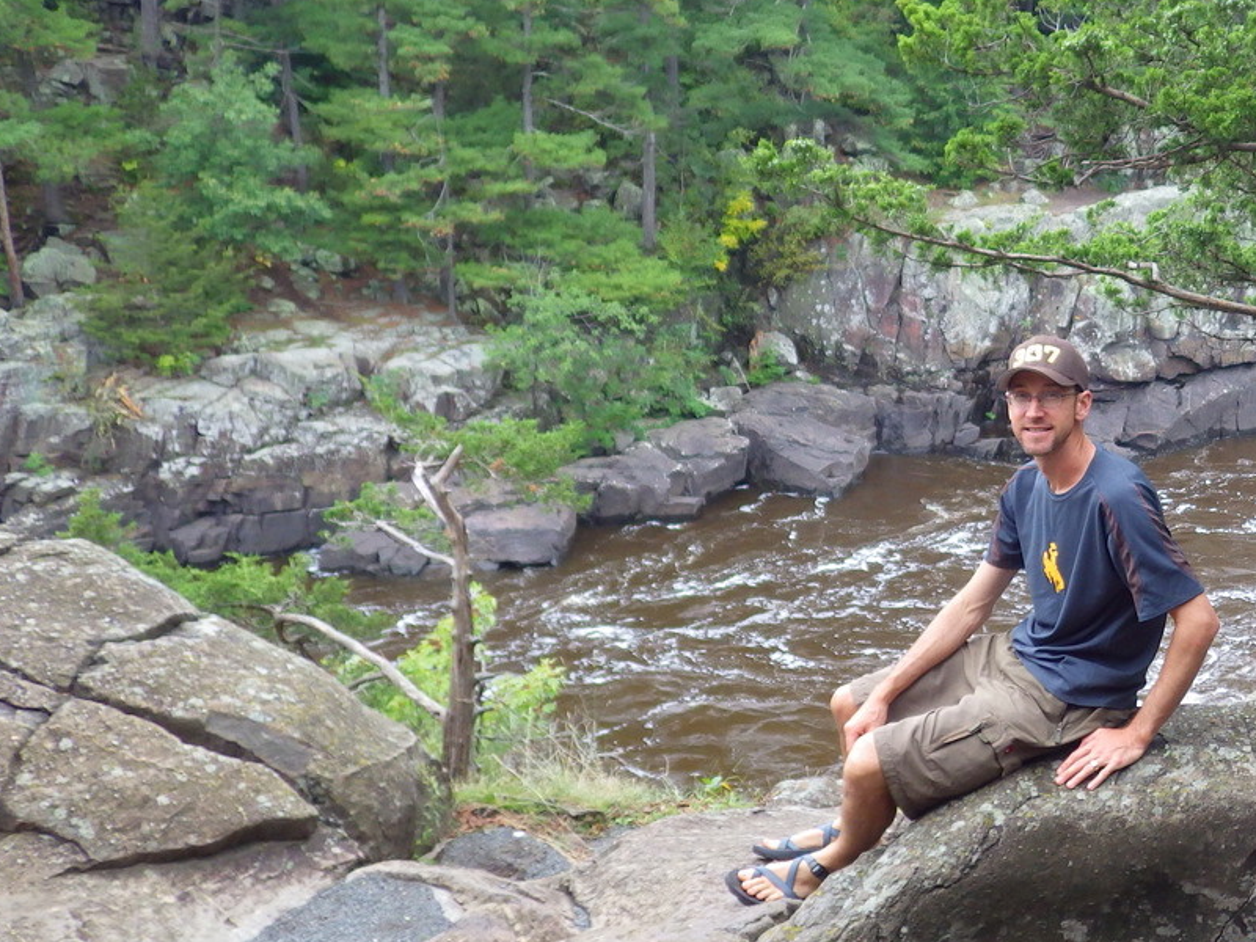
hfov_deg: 29.5
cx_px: 1209
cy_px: 554
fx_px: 2250
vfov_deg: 23.6
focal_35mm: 62
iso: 125
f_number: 2.3
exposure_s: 1/250
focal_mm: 5.5
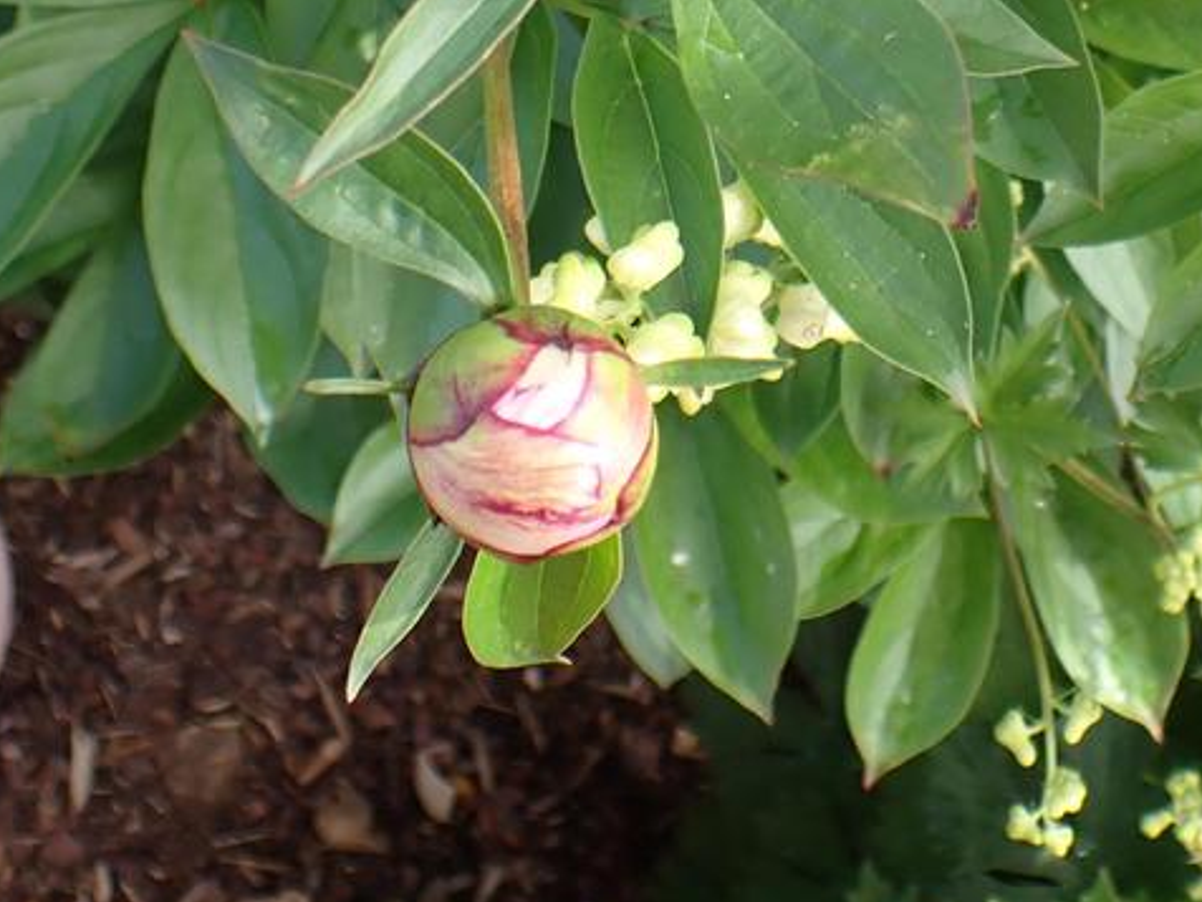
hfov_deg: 30.3
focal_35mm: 63
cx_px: 871
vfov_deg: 22.3
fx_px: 2188
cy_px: -25
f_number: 2.3
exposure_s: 1/200
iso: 100
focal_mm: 5.4
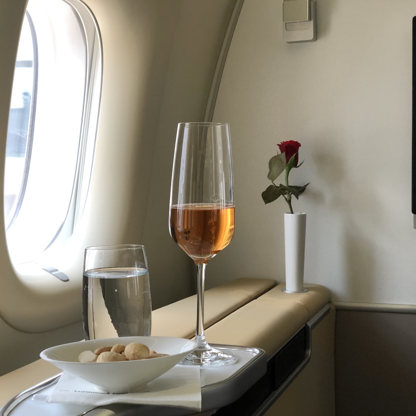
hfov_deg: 27.7
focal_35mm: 62
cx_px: 197
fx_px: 843
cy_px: 208
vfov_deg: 27.7
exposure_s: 1/56
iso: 64
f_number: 2.4
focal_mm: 6
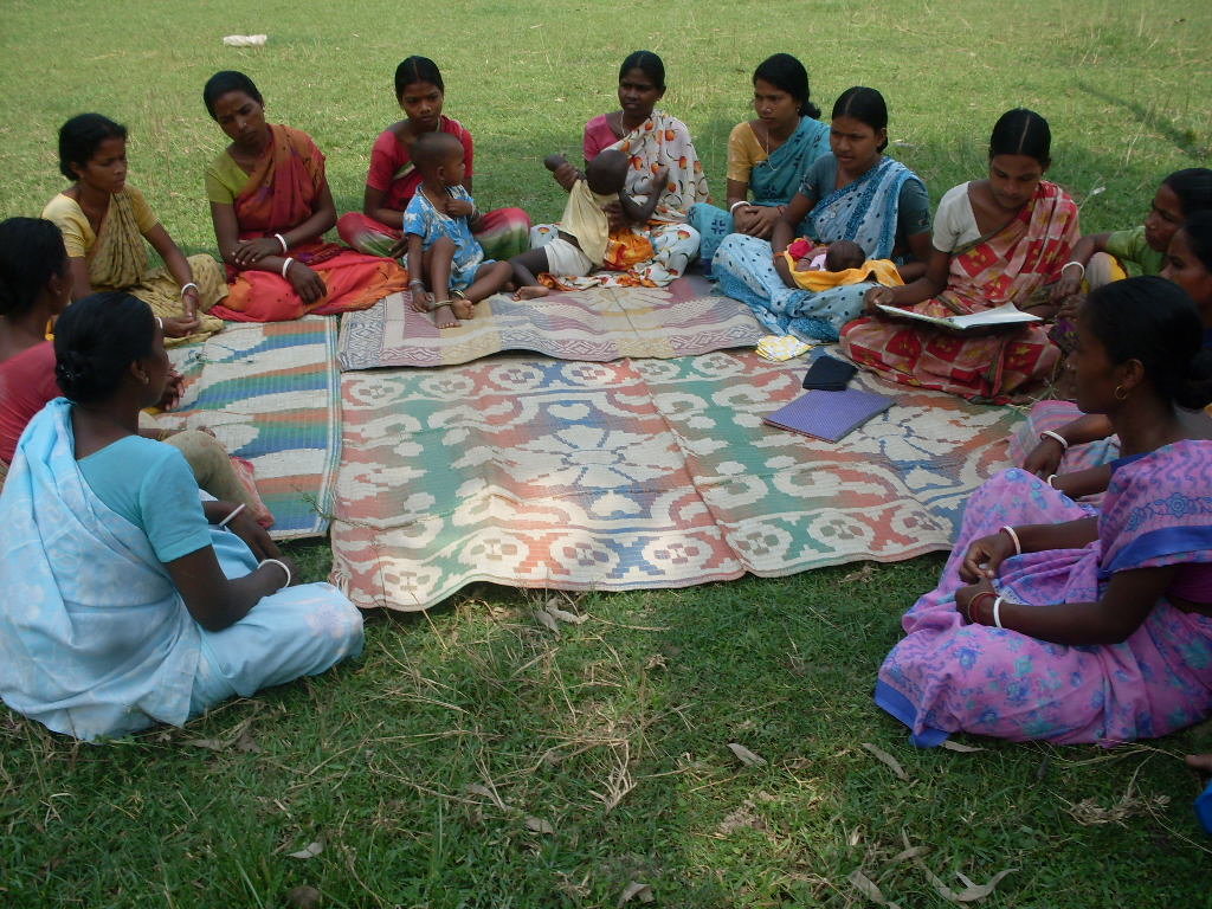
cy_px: 454
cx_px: 606
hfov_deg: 49.0
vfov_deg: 37.7
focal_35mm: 38
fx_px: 1330
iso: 80
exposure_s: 1/180
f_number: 8.4
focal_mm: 6.3
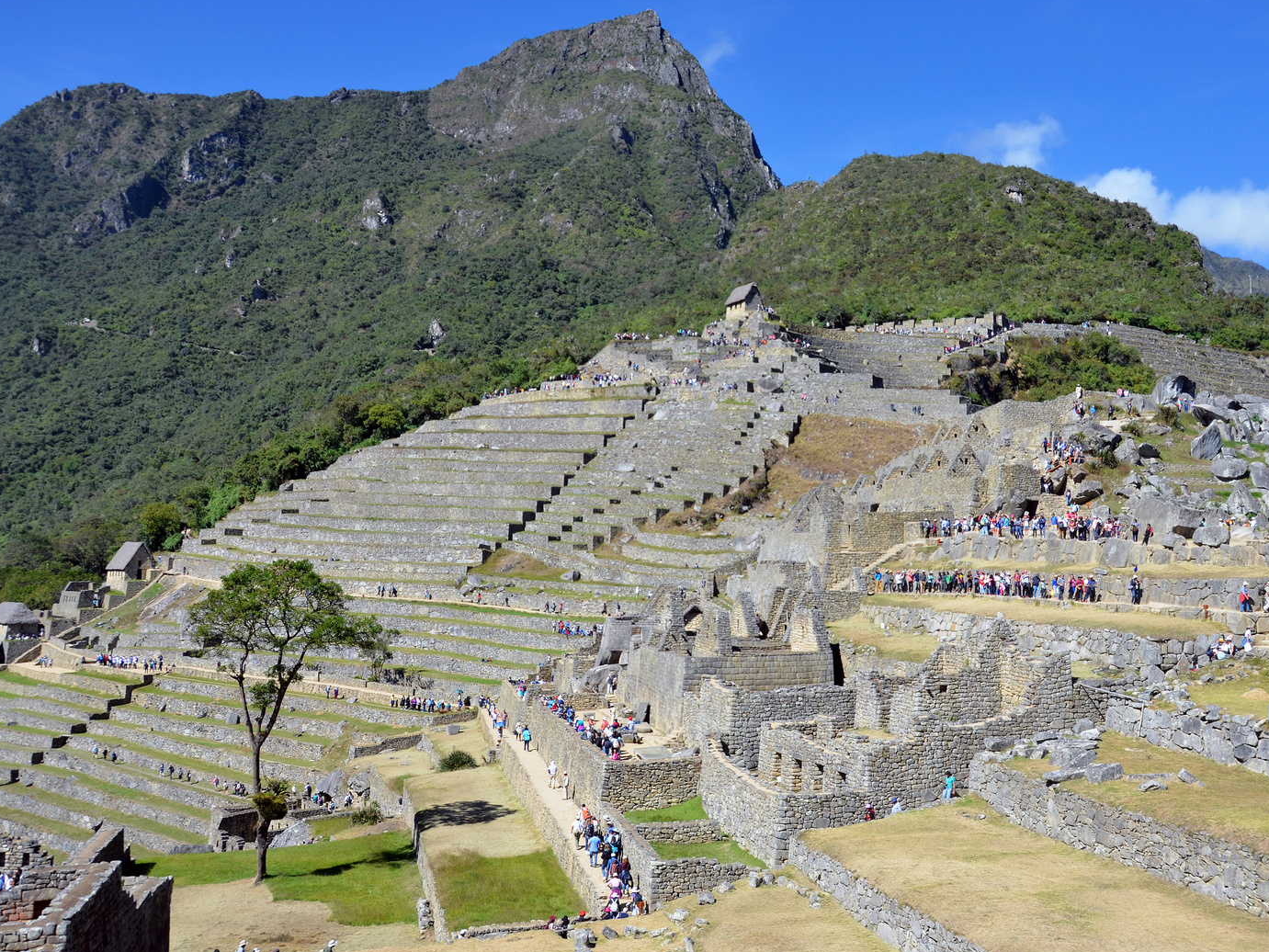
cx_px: 735
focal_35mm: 34
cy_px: 461
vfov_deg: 41.8
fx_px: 1247
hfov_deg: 53.7
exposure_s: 1/250
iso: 110
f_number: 8
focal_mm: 20
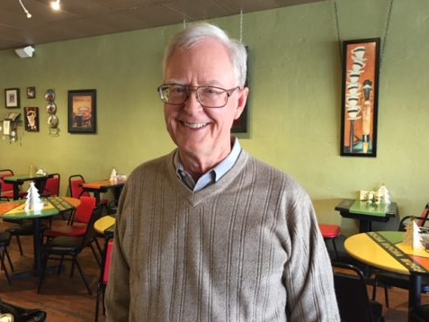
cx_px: 211
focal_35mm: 30
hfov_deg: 59.9
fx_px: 372
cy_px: 159
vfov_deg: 46.8
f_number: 2.2
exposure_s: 1/15
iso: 100
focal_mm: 4.15
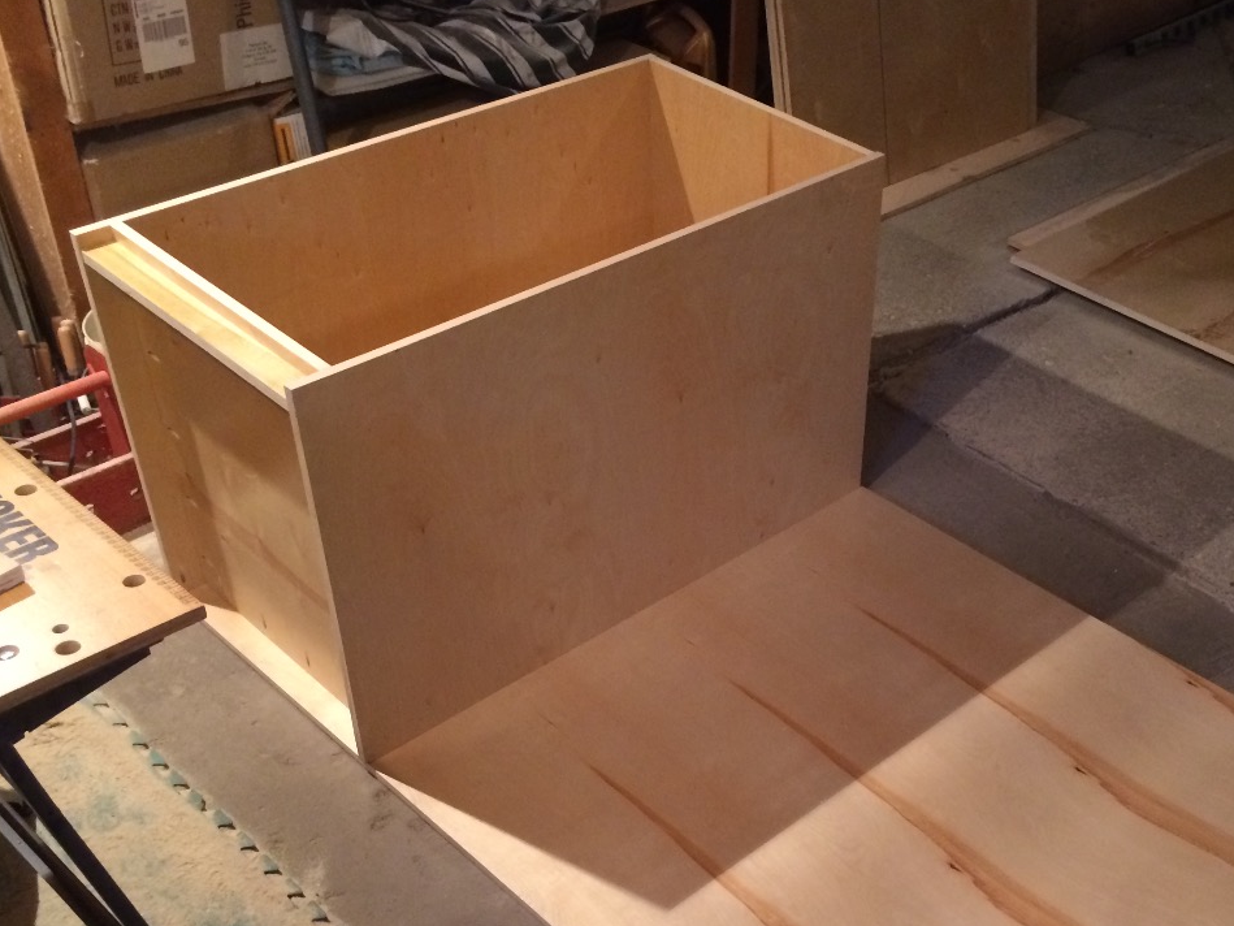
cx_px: 788
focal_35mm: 44
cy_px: 665
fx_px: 1569
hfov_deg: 42.5
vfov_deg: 32.4
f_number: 2.2
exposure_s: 1/30
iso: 250
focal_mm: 4.15
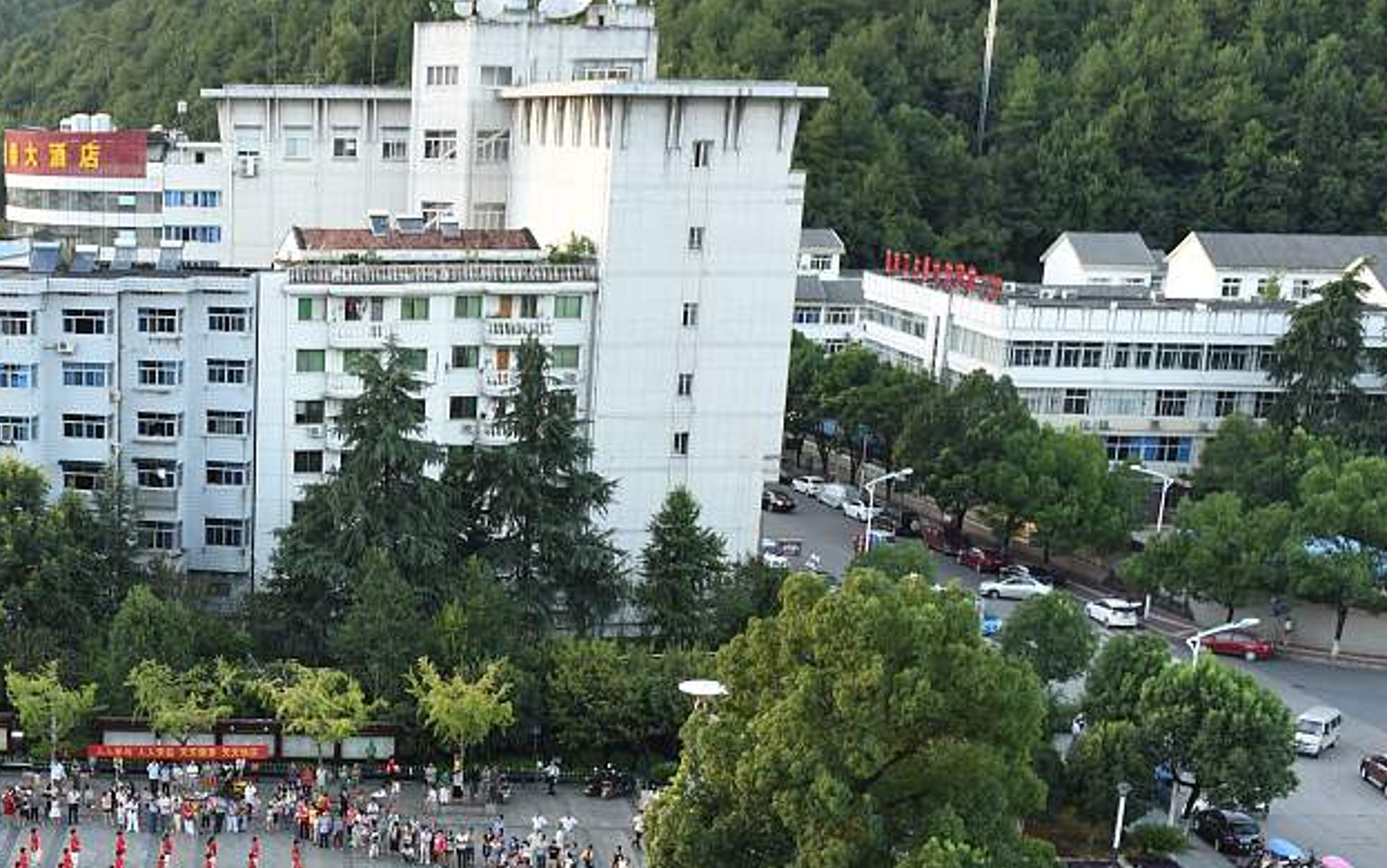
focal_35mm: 53
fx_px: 2004
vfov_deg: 24.0
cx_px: 165
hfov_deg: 36.1
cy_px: 709
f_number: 4.5
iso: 320
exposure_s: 1/80
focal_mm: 27
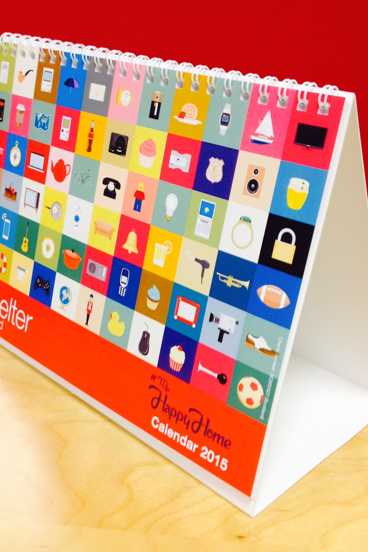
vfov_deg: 40.3
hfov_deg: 27.5
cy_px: 275
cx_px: 178
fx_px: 751
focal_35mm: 49
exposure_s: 1/20
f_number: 2.4
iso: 64
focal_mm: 4.28
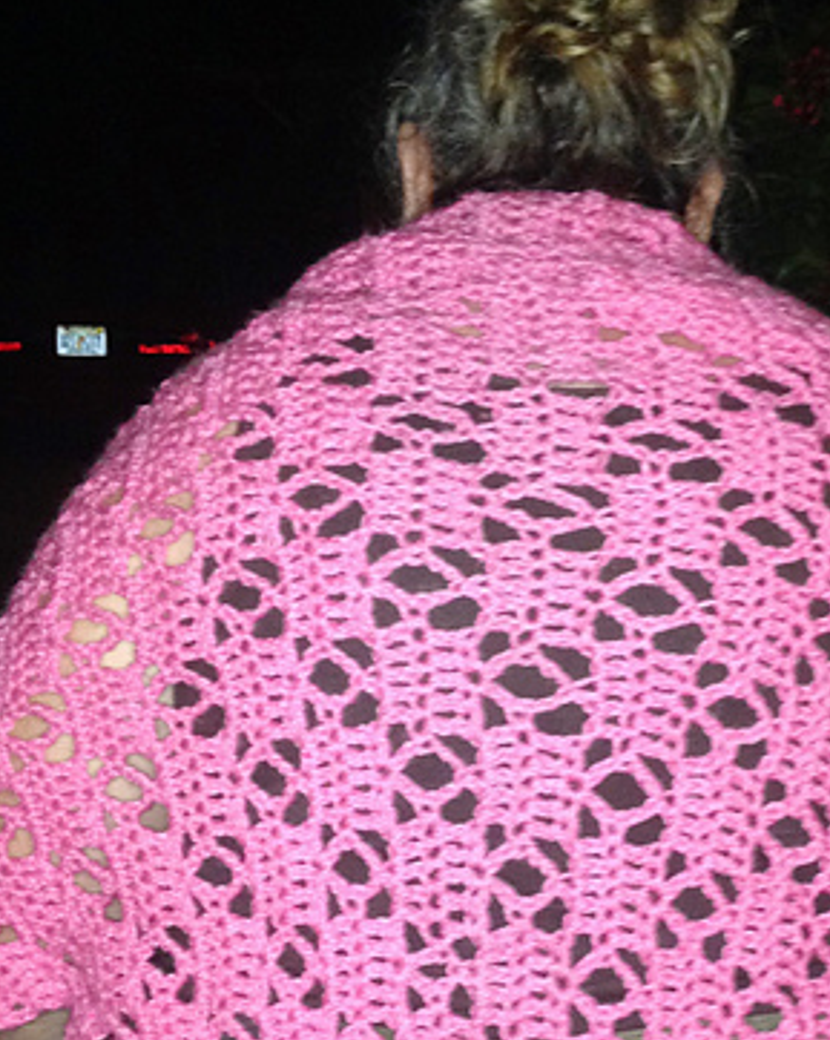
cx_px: 589
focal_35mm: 57
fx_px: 1752
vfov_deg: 32.4
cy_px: 779
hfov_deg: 26.4
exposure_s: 1/16
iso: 250
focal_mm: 4.12
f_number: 2.4
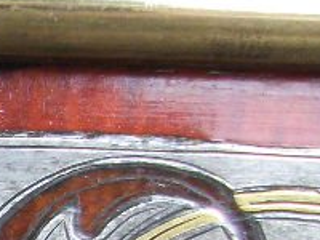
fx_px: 1719
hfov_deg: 9.6
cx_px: -421
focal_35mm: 186
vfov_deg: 7.5
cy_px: 579
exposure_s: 1/40
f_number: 2.9
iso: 127
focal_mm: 5.7
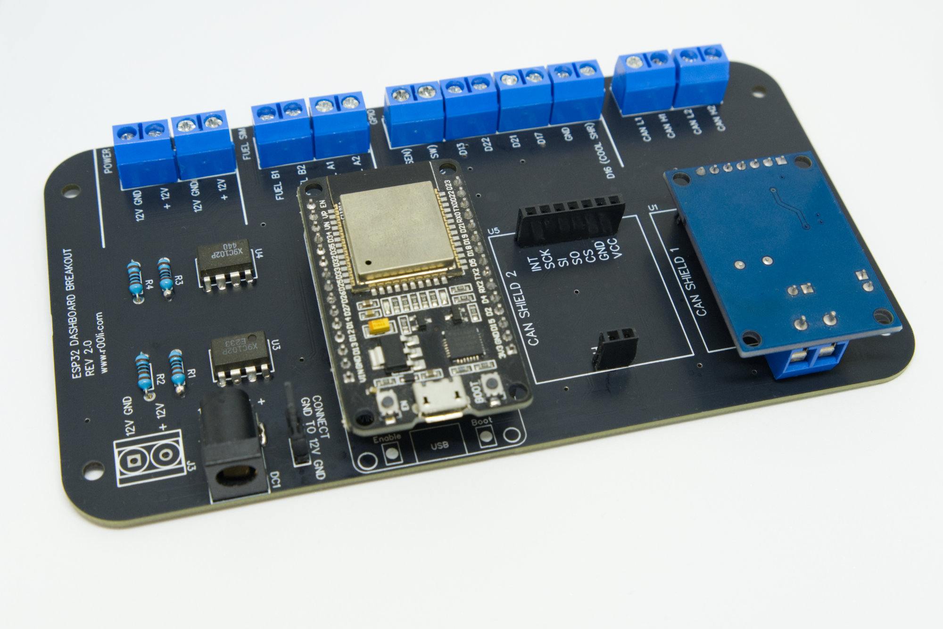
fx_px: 1101
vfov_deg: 31.9
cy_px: 314
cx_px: 472
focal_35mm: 42
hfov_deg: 46.4
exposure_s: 1/60
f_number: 8
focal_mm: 27.7
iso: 1250
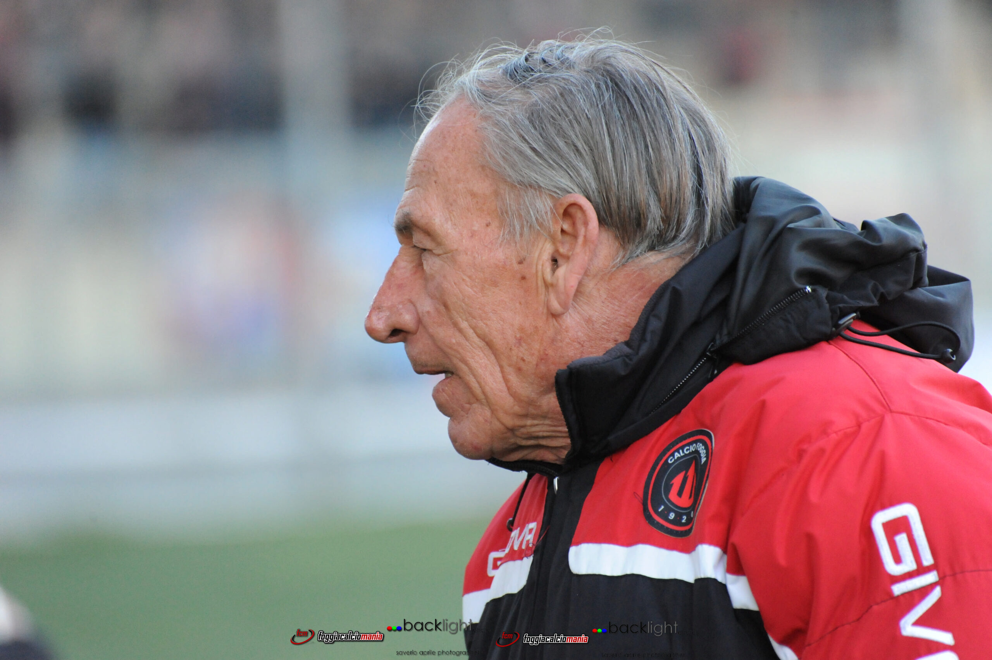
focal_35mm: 300
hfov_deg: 6.9
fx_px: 8261
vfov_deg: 4.6
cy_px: 330
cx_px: 496
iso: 5000
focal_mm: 300
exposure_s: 1/500
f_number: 5.6
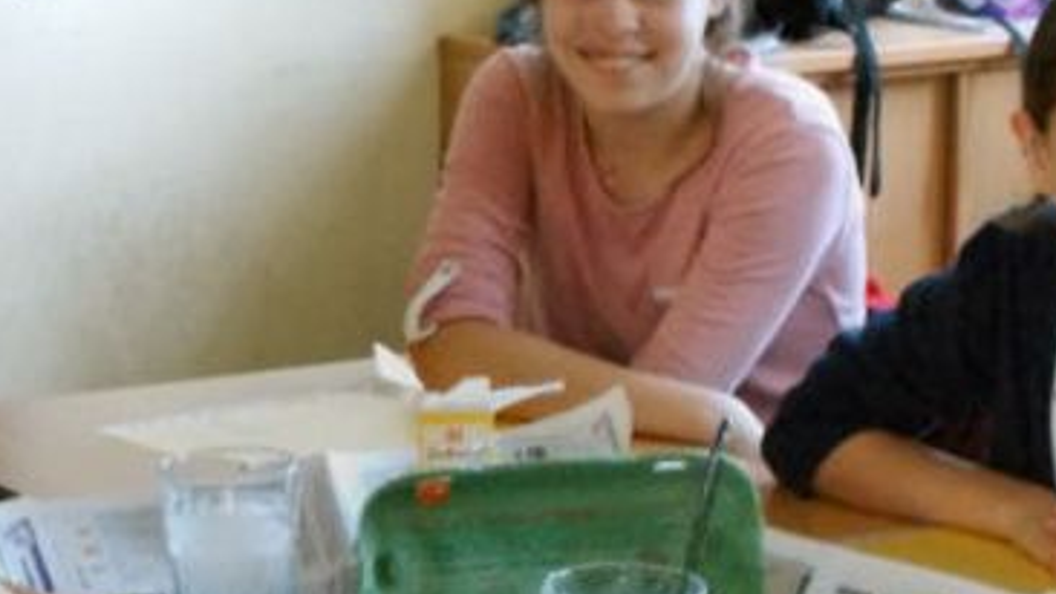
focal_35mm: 138
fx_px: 3865
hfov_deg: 15.5
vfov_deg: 8.8
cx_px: 218
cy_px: 320
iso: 800
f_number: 4.9
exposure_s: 1/30
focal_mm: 10.3
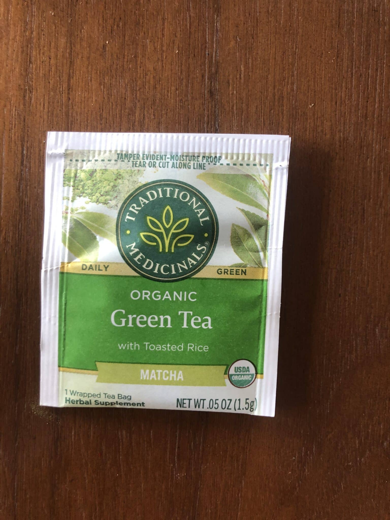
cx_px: 195
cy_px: 260
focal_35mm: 28
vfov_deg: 63.4
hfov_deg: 49.7
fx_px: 421
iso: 40
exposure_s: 1/22
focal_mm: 3.99
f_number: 1.8
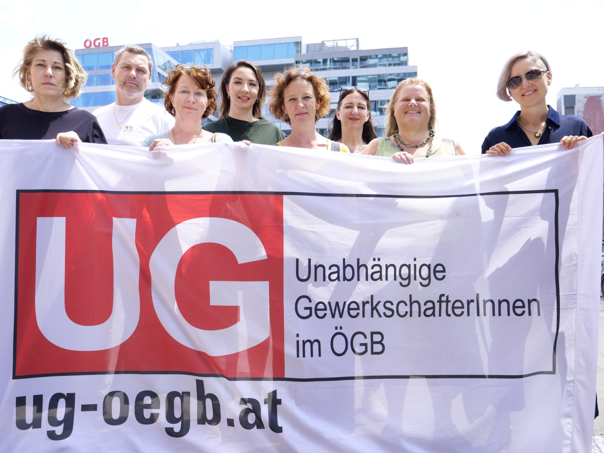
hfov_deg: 56.8
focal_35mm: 32
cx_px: 302
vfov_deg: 44.2
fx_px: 558
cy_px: 226
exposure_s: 1/640
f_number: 3
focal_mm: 16
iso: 200
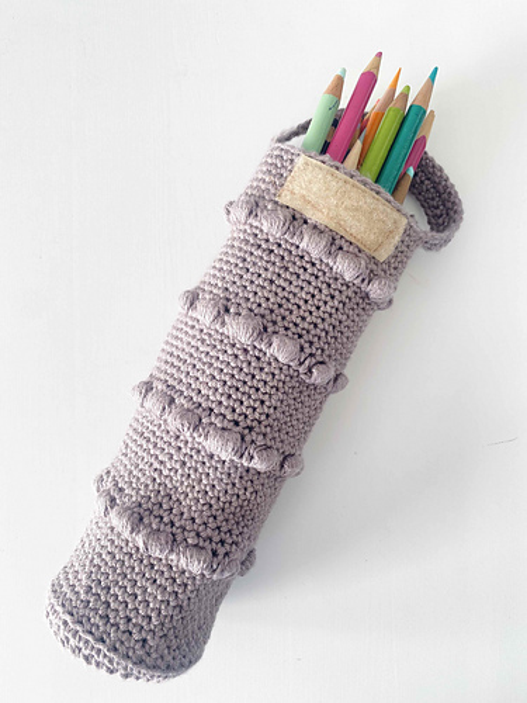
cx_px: 264
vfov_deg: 67.3
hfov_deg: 53.1
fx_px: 528
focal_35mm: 26
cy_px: 352
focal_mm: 4.25
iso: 80
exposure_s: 1/122
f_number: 1.8
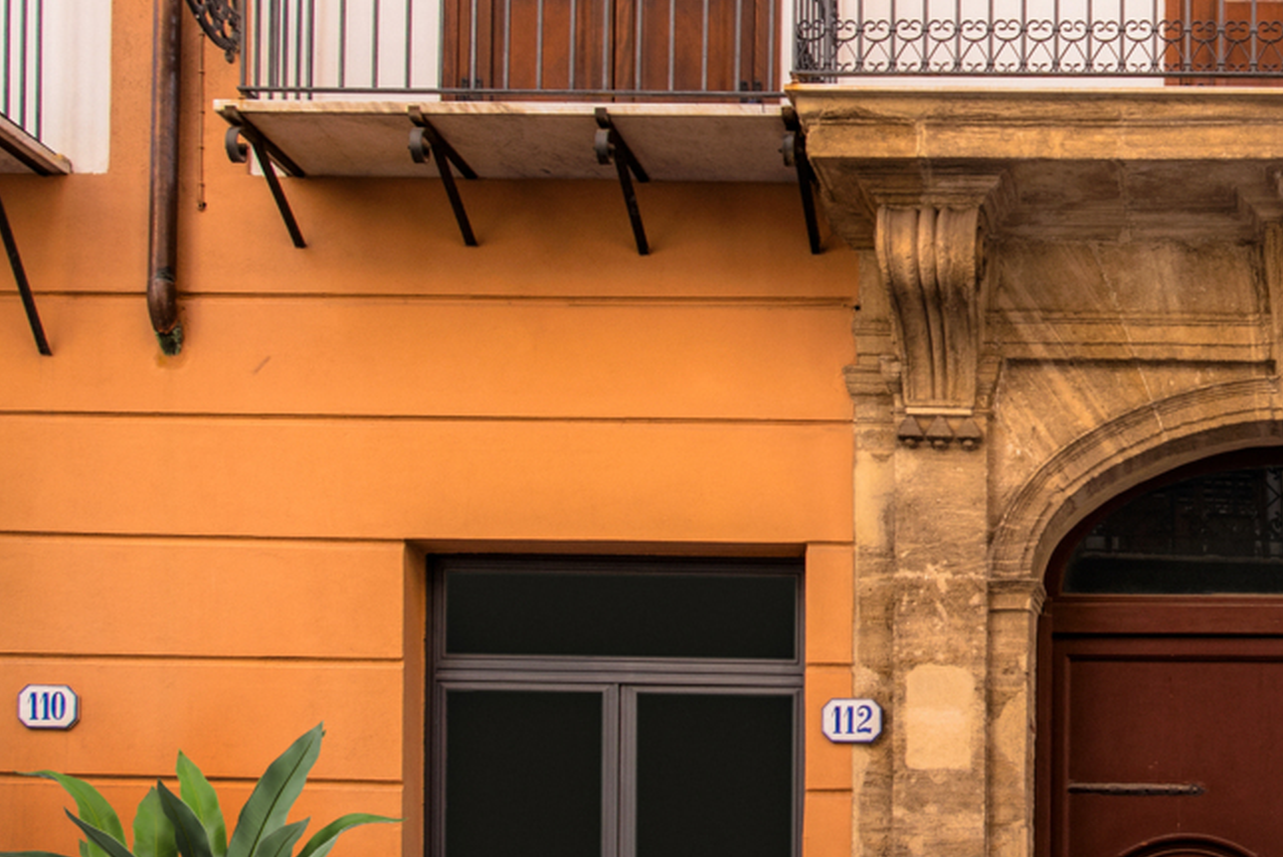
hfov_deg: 29.0
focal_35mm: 62
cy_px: 156
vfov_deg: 21.6
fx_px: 2211
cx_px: 1438
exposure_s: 1/125
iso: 100
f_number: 5.6
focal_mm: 20
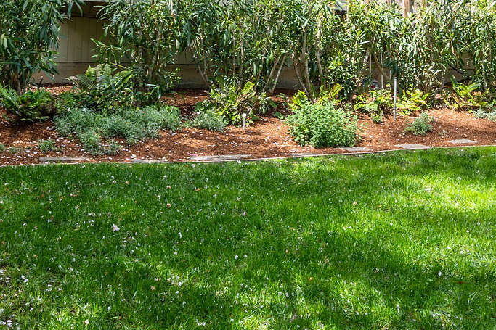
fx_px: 847
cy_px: -68
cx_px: 288
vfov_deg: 20.6
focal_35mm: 62
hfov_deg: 32.6
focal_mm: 20.5
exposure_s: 1/100
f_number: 8
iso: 100
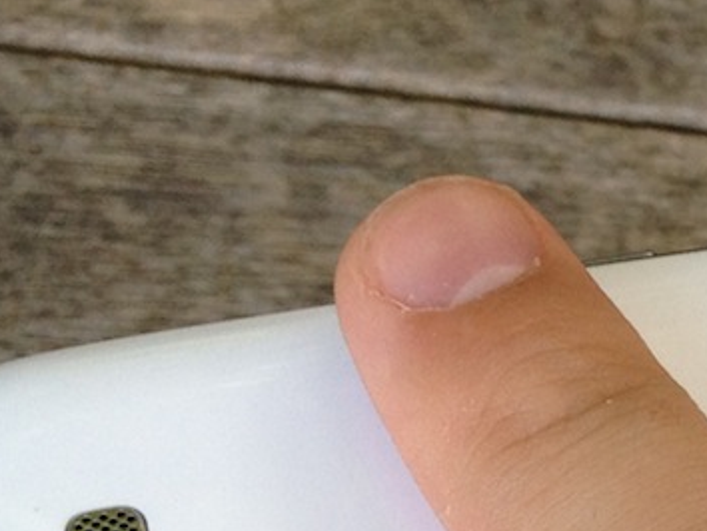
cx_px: 1136
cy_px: 685
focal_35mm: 158
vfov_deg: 9.3
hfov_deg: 11.8
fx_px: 3229
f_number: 2.4
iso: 50
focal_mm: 4.28
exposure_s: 1/172
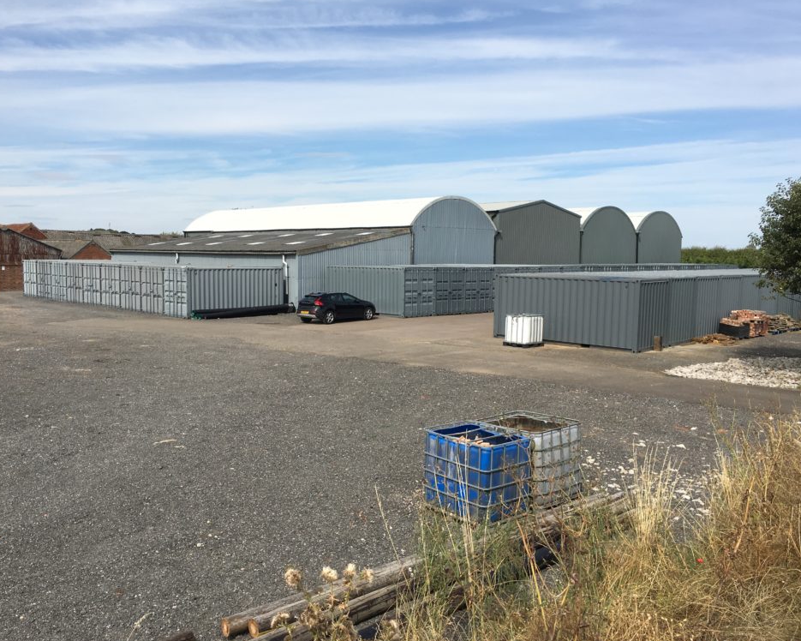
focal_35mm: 31
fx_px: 735
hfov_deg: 57.1
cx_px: 377
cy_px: 324
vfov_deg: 47.1
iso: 25
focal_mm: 4.15
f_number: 2.2
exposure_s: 1/1832
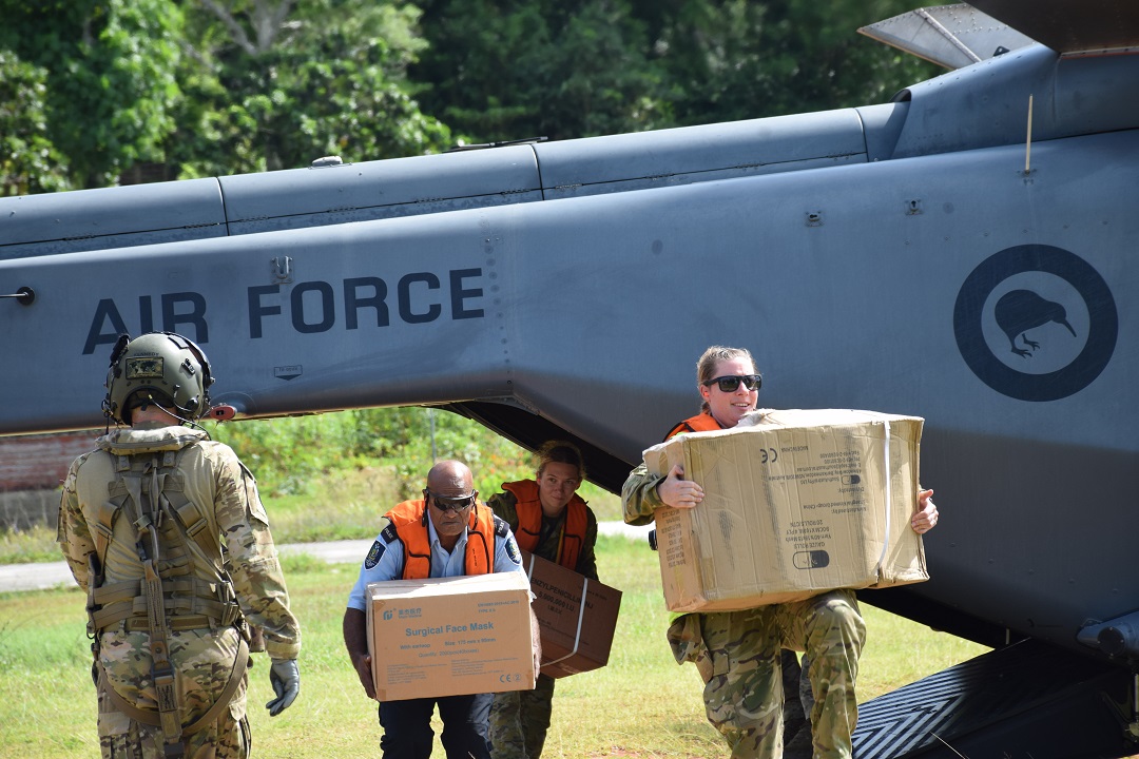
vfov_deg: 8.7
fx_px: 4983
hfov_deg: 13.0
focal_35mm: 158
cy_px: 380
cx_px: 570
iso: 200
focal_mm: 105
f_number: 8
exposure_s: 1/250
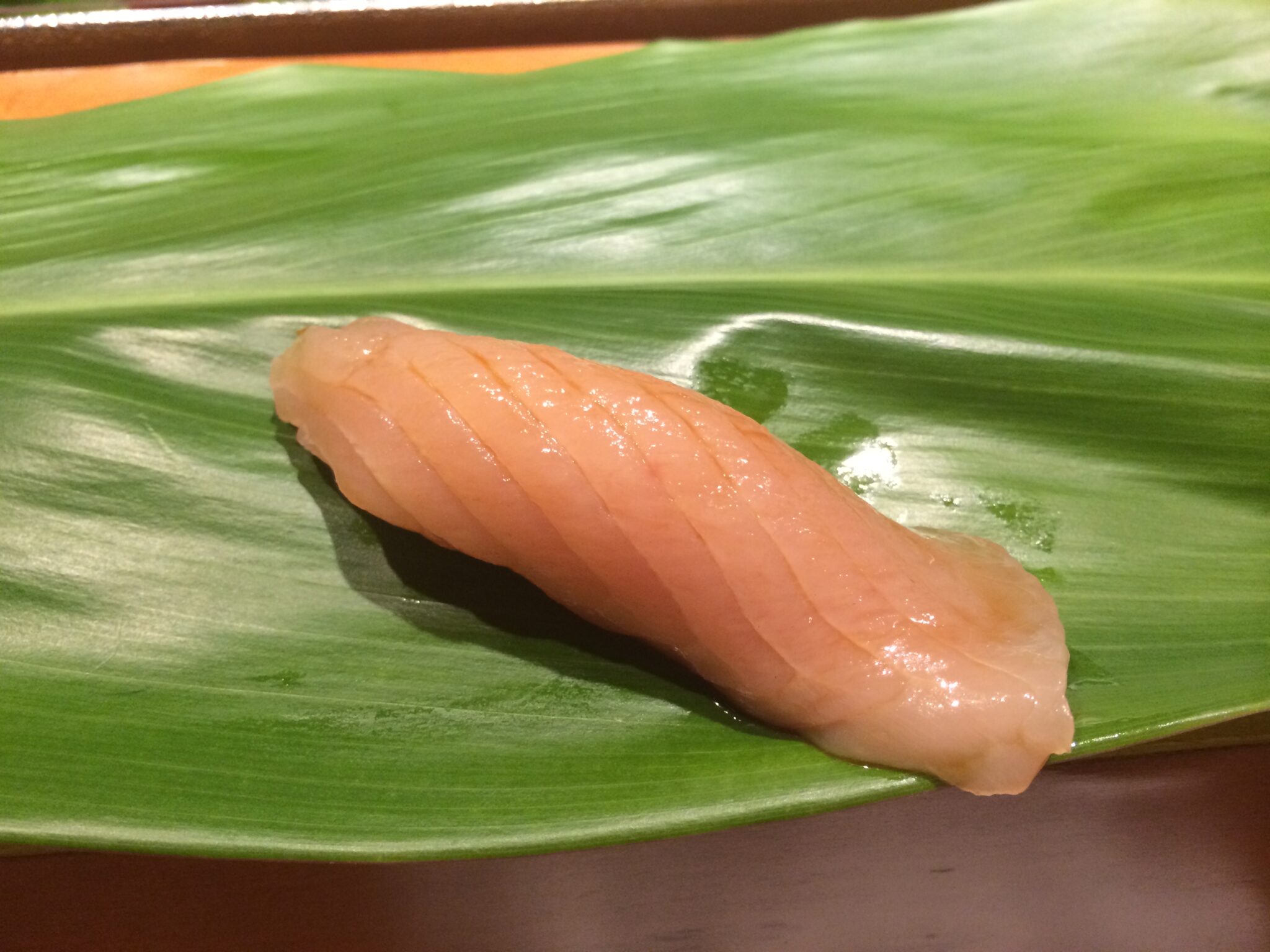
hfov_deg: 60.0
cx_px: 635
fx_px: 1101
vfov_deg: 46.8
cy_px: 476
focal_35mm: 30
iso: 200
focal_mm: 4.12
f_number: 2.2
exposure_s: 1/30
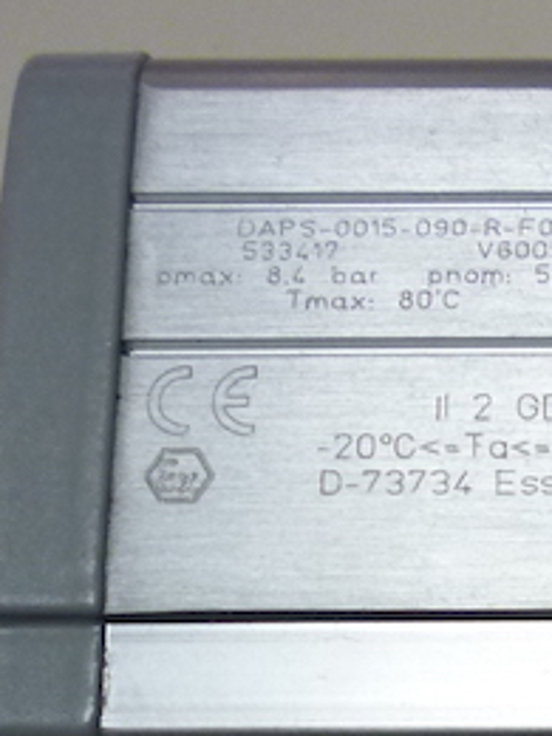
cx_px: 807
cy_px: 821
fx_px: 2424
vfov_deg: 16.7
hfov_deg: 12.4
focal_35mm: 114
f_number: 3.3
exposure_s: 1/30
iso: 200
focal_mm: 5.2
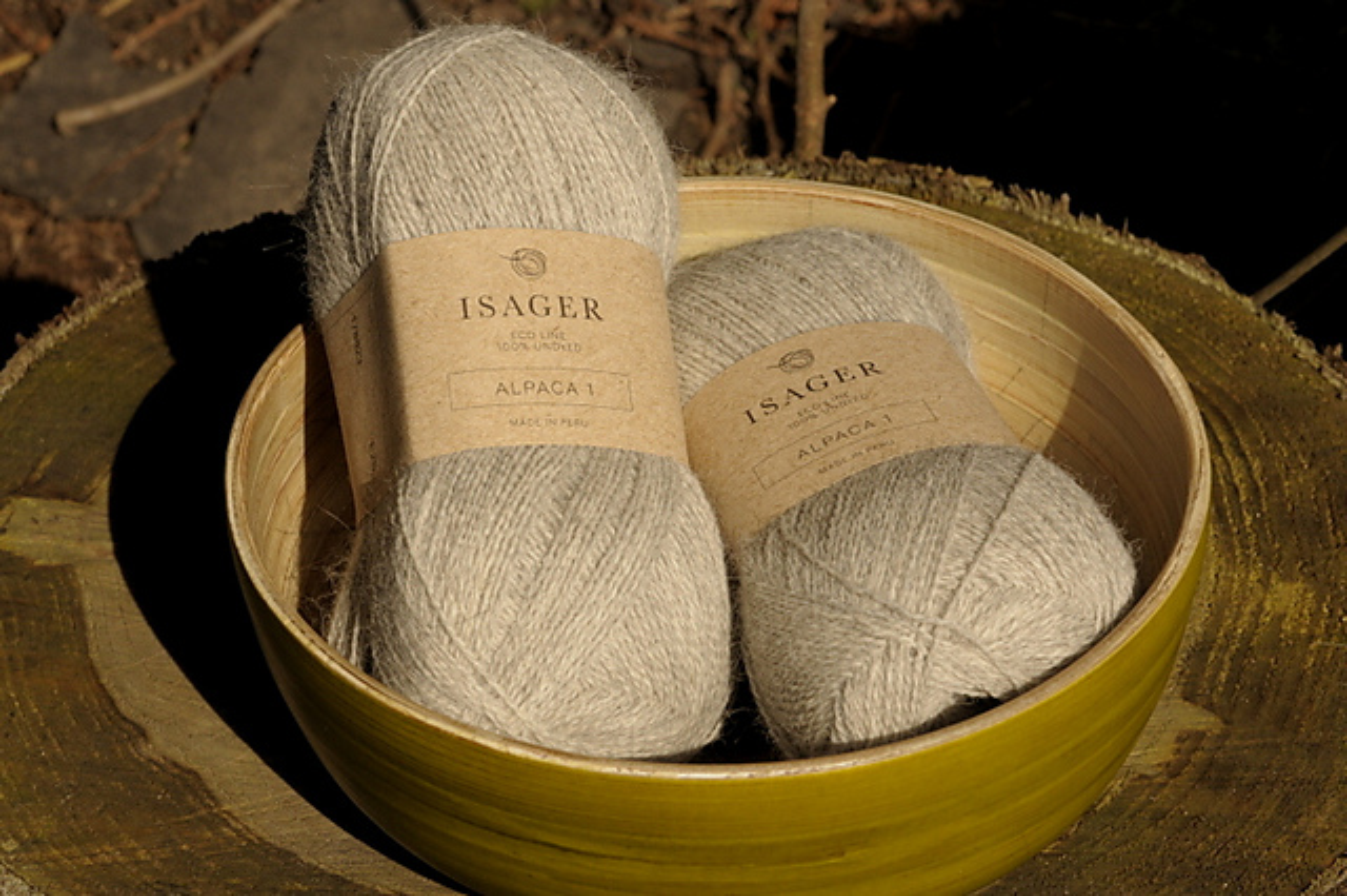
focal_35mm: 105
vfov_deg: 13.0
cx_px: 674
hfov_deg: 19.5
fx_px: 3927
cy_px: 448
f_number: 16
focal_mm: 70
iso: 640
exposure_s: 1/500
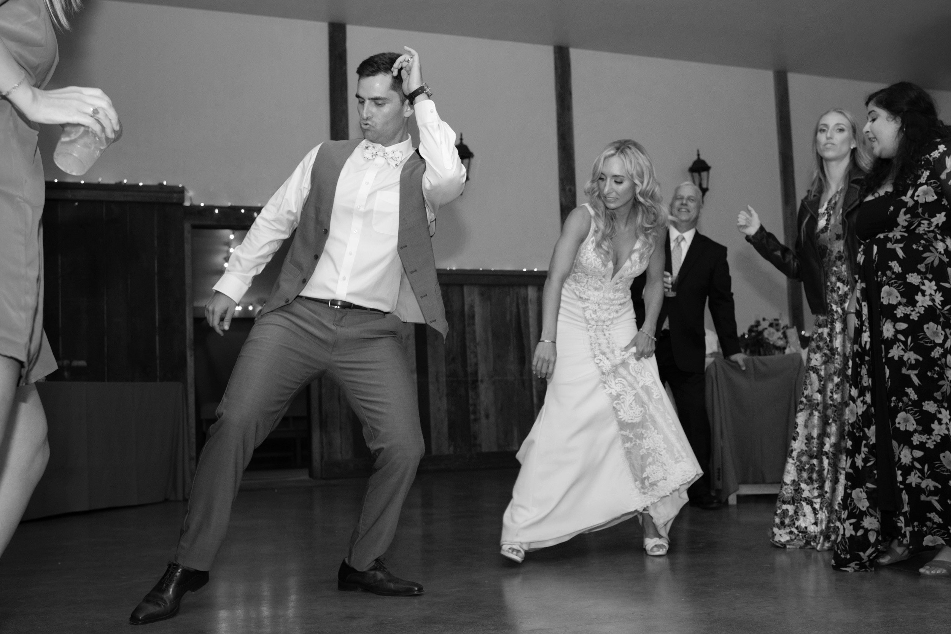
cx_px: 476
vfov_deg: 37.9
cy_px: 317
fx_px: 925
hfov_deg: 54.4
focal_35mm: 35
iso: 1000
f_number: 5
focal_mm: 35
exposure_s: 1/80
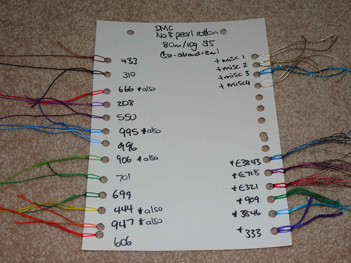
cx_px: 176
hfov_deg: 31.2
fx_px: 629
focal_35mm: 62
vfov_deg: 23.7
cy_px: 132
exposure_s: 1/60
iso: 200
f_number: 4.5
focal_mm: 10.59
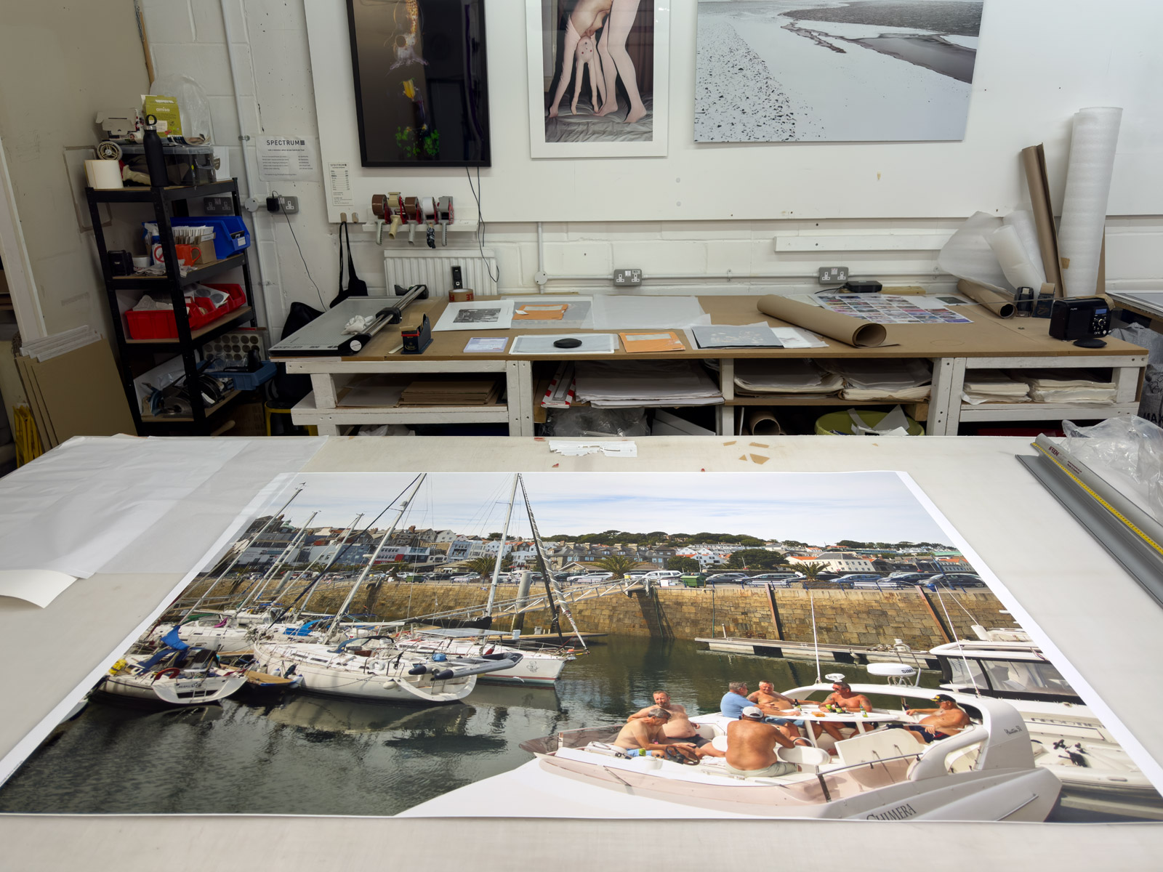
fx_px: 806
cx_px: 582
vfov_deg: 56.8
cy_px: 436
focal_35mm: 24
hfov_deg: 71.6
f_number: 1.8
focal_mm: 6.76
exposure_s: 1/100
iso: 64
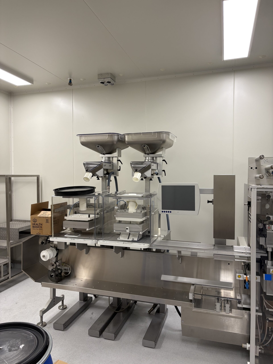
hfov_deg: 53.1
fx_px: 273
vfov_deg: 67.3
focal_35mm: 26
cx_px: 136
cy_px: 182
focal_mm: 5.96
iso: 100
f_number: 1.6
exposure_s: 1/100
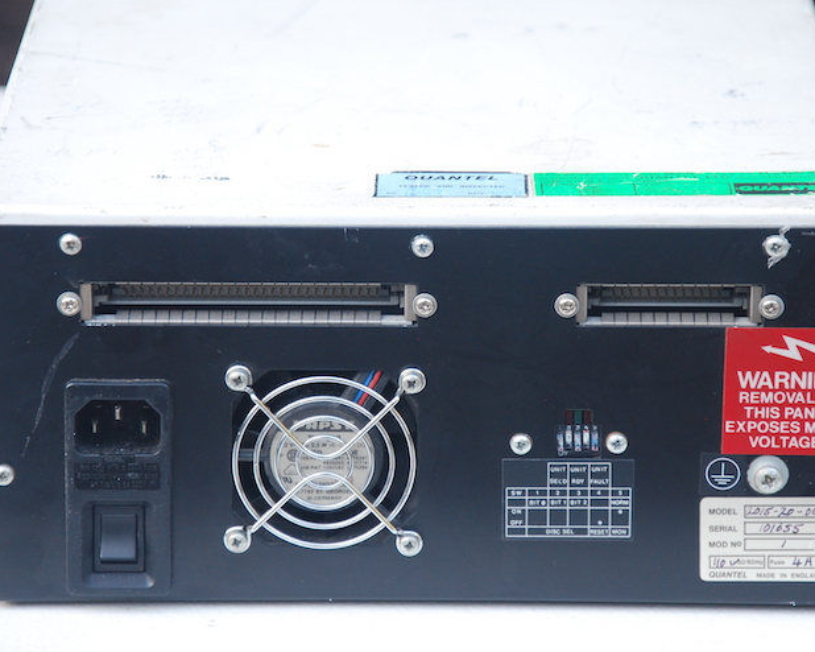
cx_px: 419
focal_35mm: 192
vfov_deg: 8.1
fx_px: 4620
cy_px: 308
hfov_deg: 10.1
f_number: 5.6
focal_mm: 105
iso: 400
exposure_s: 1/30
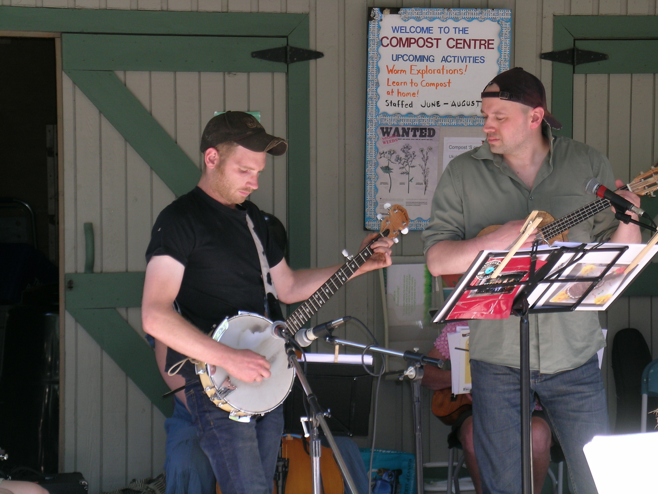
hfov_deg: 19.3
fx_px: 1939
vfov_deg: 14.5
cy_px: 247
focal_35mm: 102
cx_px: 329
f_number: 4.4
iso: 51
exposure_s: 1/60.3
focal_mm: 21.1
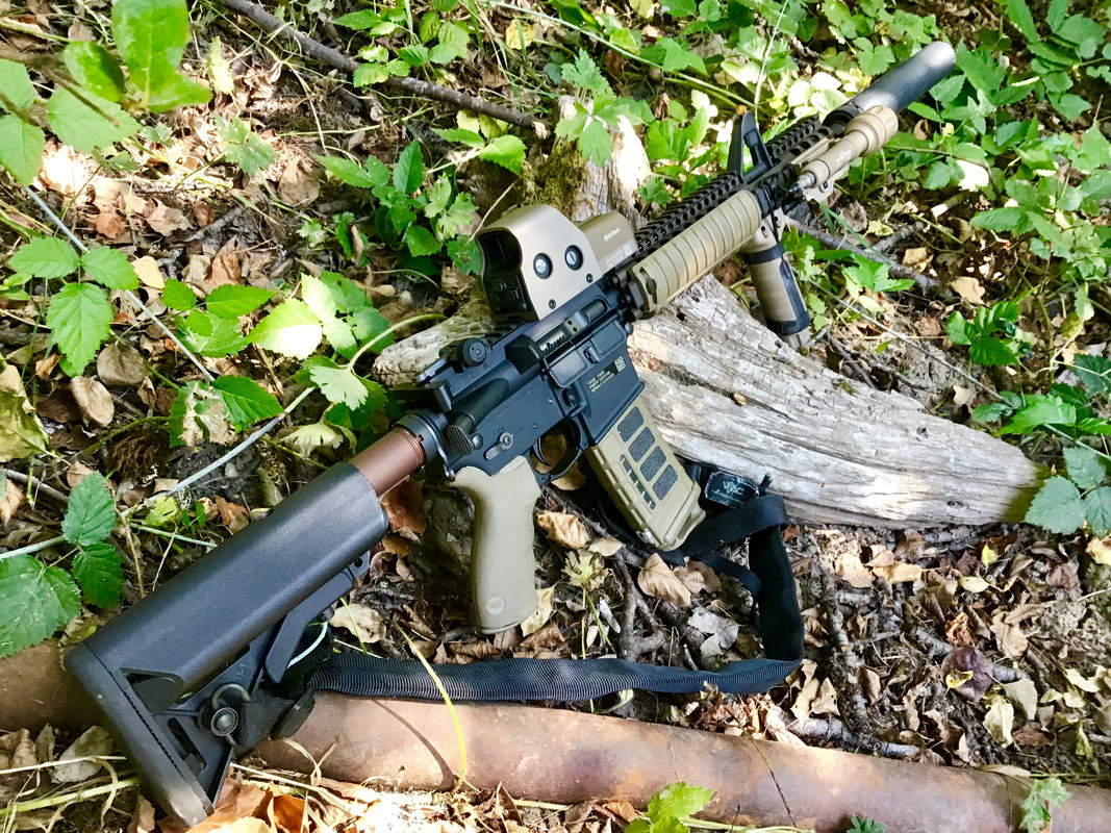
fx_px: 995
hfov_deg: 58.4
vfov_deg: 45.4
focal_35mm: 31
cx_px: 556
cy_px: 416
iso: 40
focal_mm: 3.3
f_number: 2.4
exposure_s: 1/30
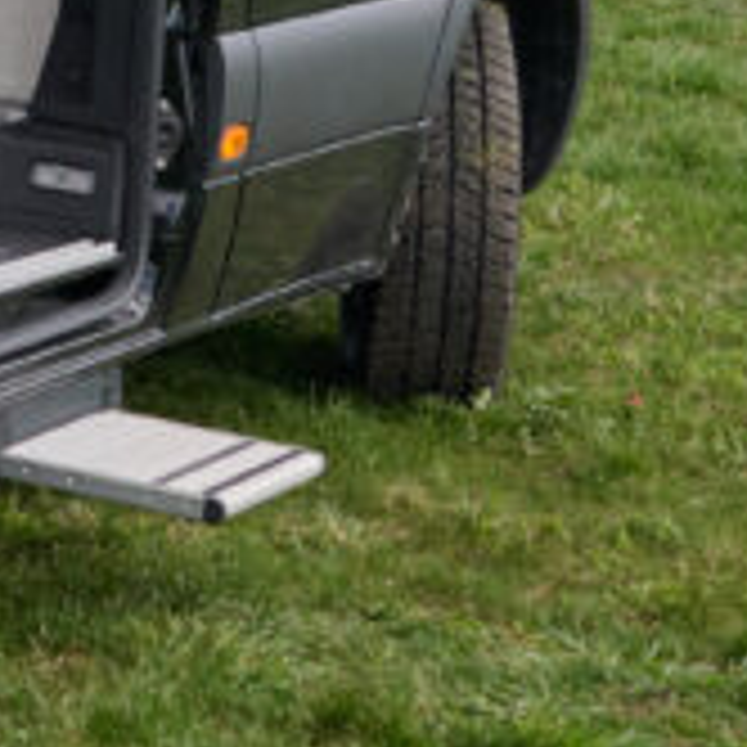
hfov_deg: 8.2
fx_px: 4614
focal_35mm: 189
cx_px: -1274
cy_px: -891
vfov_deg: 8.6
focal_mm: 24
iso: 320
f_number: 3.2
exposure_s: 1/1600
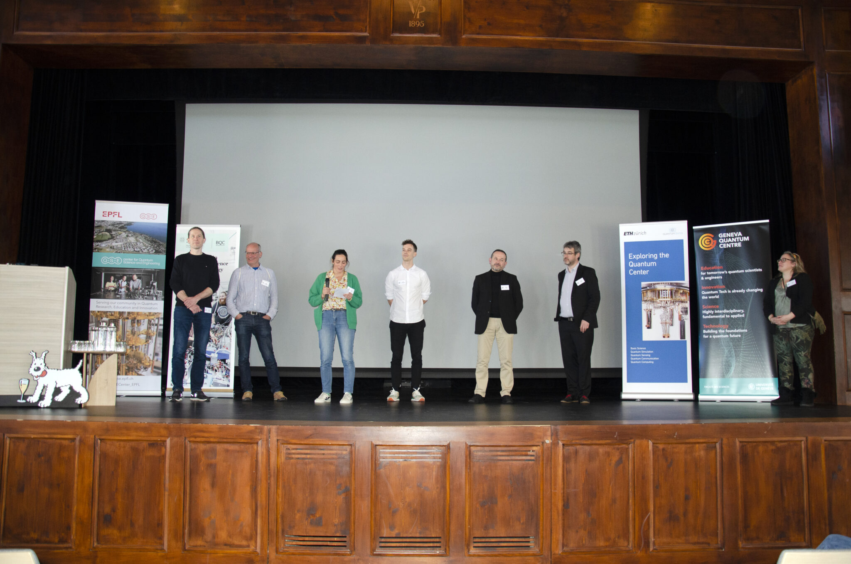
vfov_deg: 47.7
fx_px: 637
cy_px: 282
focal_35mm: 27
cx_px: 426
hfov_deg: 67.5
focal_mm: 18
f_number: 3.5
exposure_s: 1/60
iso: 800
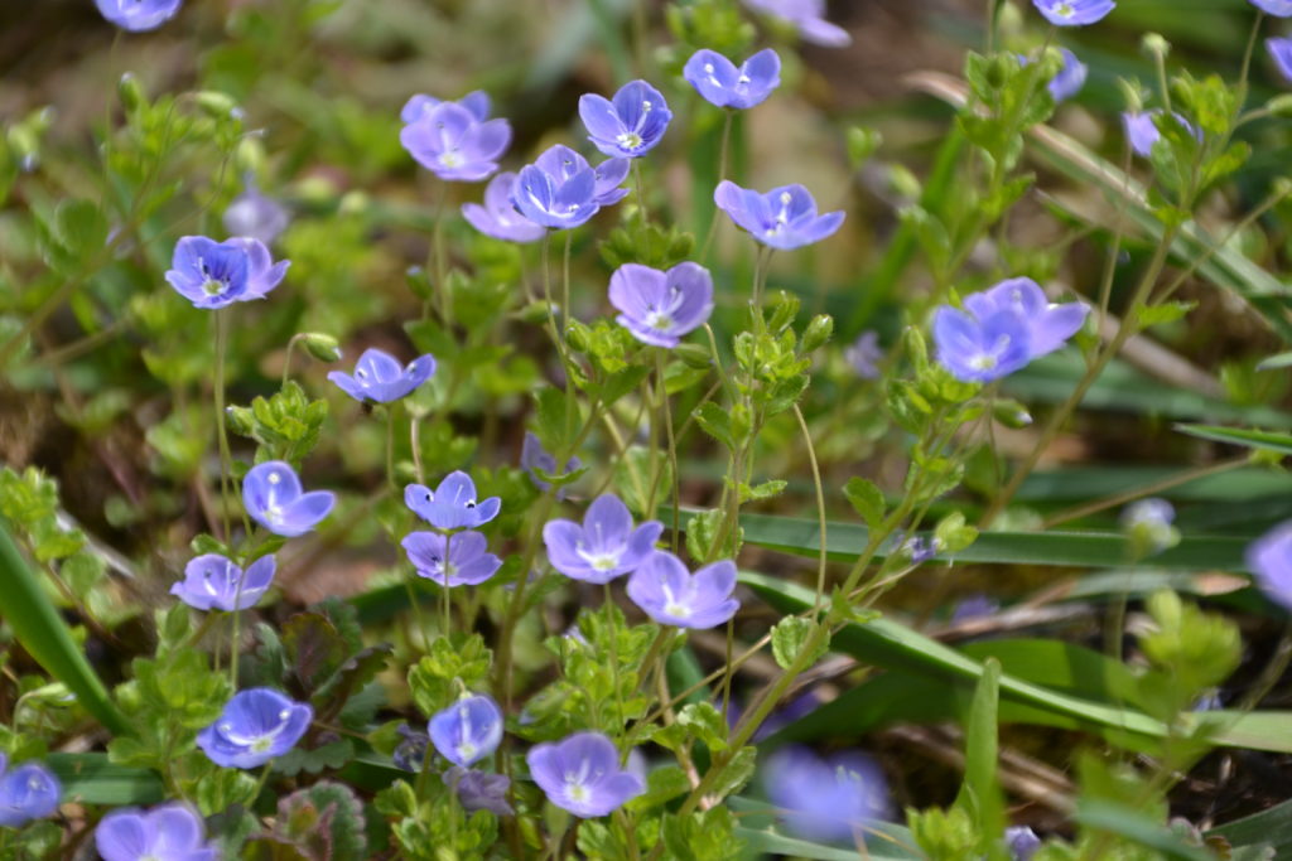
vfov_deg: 5.2
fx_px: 9422
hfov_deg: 7.8
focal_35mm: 262
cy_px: 430
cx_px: 646
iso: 220
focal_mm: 175
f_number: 6.3
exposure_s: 1/500
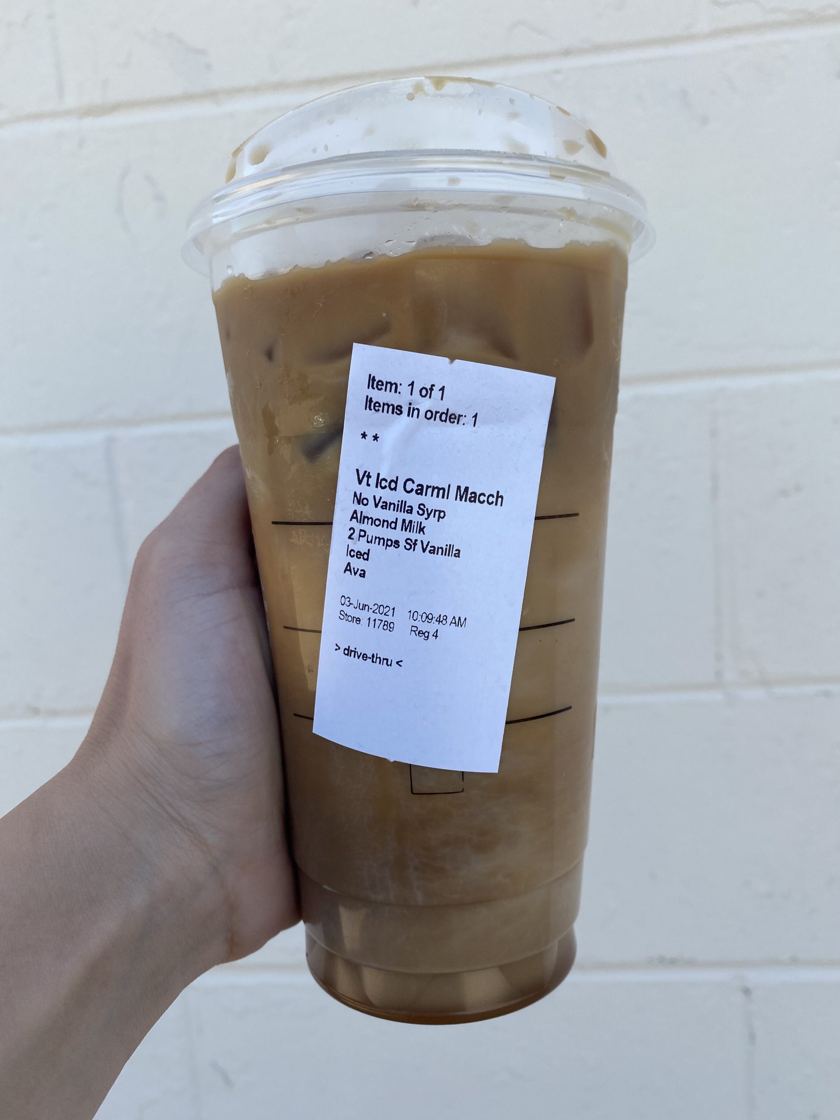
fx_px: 874
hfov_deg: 51.4
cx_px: 428
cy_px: 561
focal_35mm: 27
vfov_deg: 65.3
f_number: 1.8
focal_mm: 4.25
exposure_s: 1/1025
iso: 32
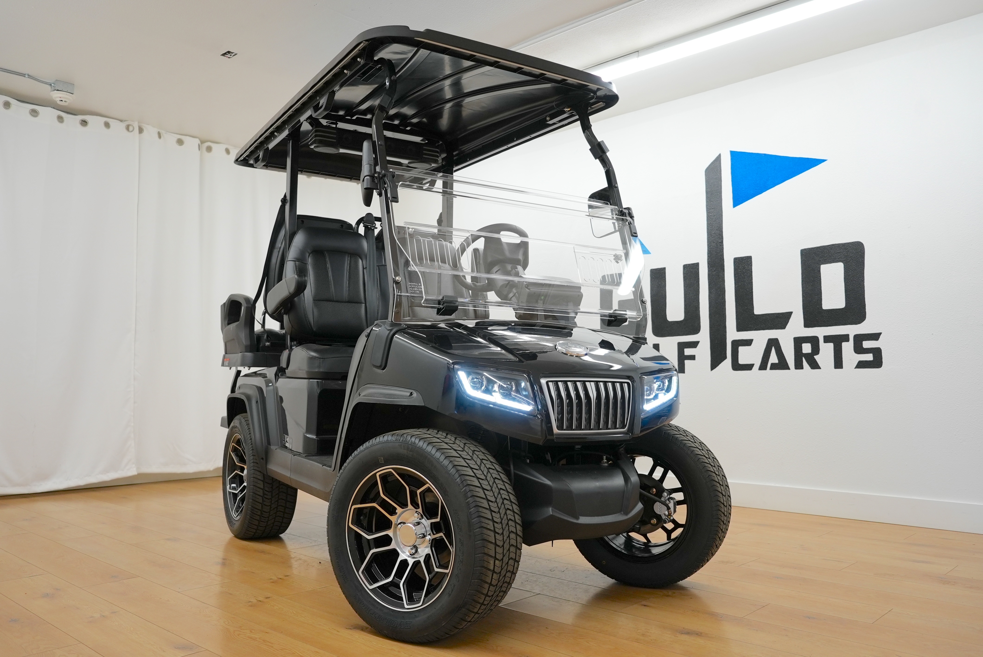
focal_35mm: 28
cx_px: 492
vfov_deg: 46.5
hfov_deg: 65.4
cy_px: 328
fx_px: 765
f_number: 4
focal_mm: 28
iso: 640
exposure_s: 1/160
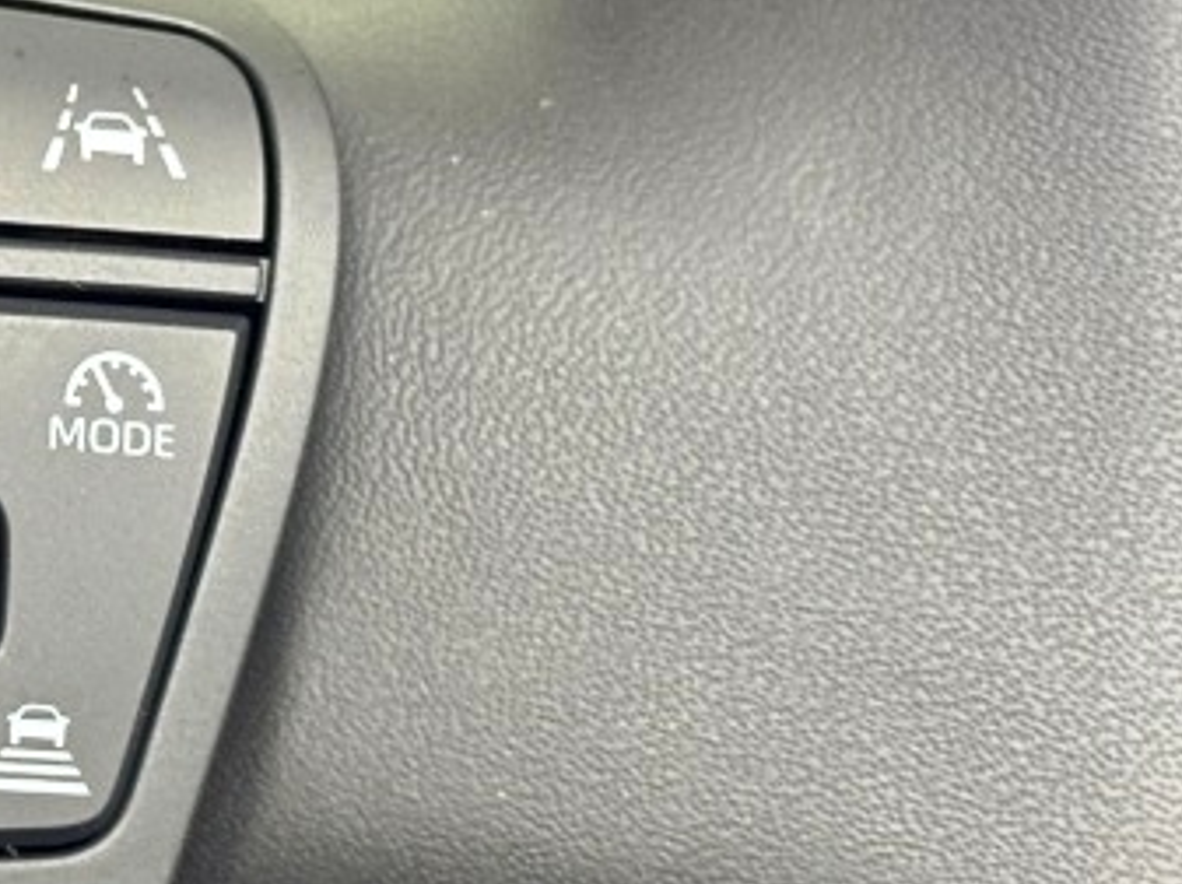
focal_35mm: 146
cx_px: -32
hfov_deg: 13.3
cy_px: 389
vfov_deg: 10.1
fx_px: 4980
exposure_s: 1/40
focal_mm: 6.86
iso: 400
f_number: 1.78
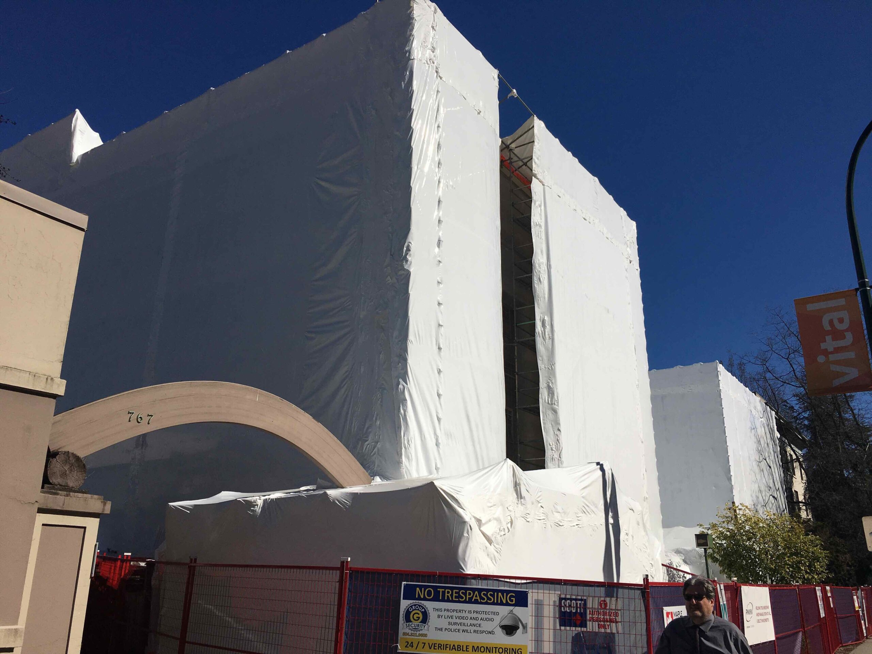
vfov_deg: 48.2
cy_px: 327
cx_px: 436
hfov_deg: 61.7
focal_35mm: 29
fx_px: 731
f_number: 2.2
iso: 25
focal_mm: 4.15
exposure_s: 1/5917
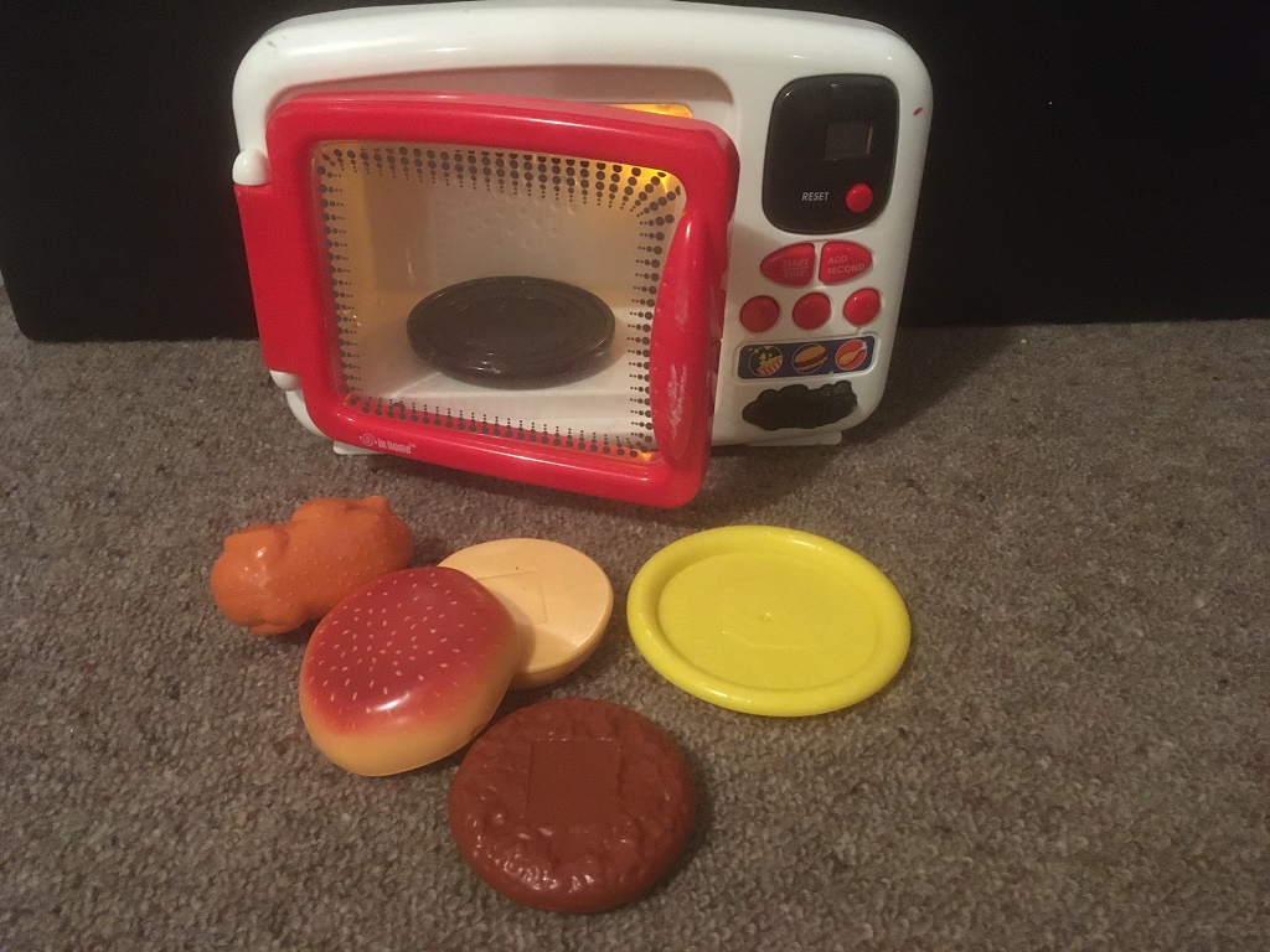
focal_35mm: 29
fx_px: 1064
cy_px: 476
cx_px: 635
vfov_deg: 48.2
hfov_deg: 61.7
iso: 320
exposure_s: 1/17
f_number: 2.2
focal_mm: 4.15
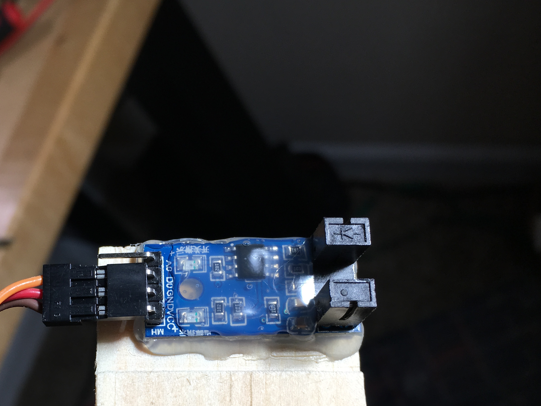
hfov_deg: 44.3
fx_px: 656
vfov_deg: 33.8
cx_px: 195
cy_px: 292
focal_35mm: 42
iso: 25
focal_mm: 4.15
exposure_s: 1/144
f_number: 2.2
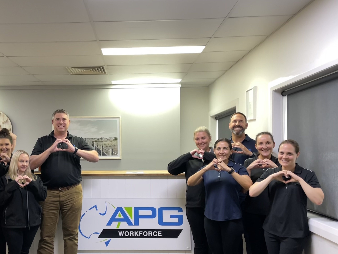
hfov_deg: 51.7
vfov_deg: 40.5
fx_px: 342
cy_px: 156
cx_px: 113
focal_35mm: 35
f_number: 1.6
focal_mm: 4.2
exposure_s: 1/50
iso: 160
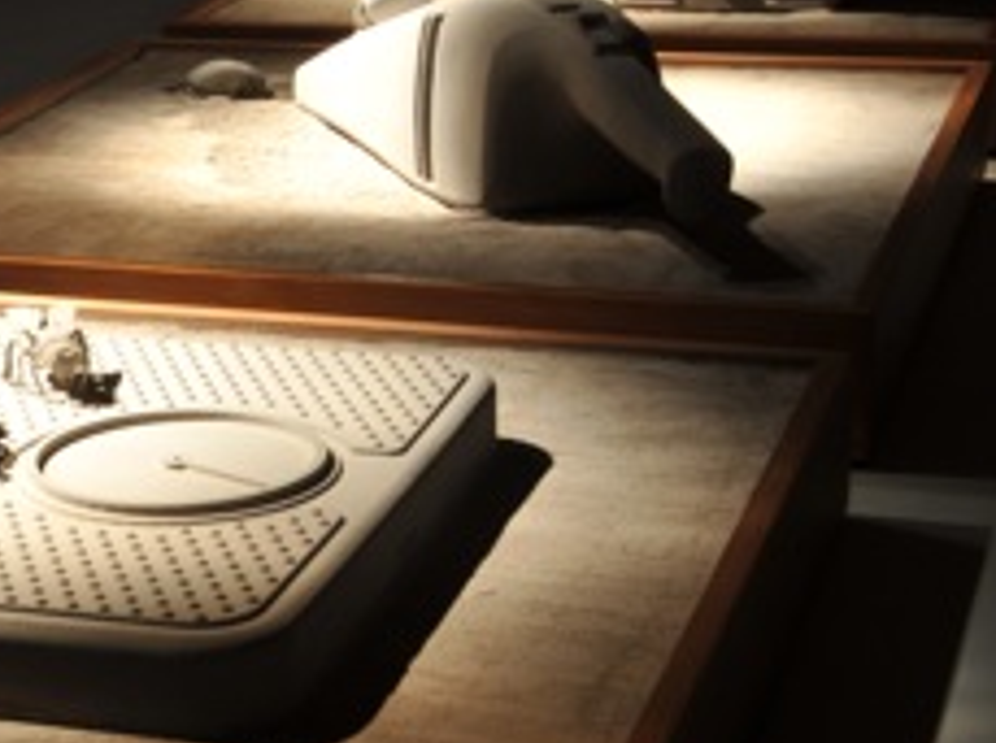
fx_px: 2844
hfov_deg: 19.4
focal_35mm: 99
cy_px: 378
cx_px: 26
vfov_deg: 14.9
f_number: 22
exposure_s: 2
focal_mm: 38
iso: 400
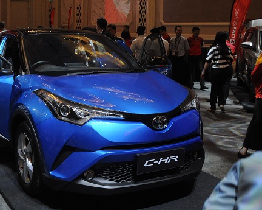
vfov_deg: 31.3
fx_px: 372
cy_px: 76
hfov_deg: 38.0
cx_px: 72
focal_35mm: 48
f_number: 5.6
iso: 1600
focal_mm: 22
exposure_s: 1/50
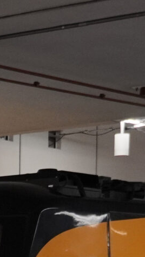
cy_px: 408
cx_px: -339
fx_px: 1675
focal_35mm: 245
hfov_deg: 4.7
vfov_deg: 8.6
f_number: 4.5
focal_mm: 29
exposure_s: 1/160
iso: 1250
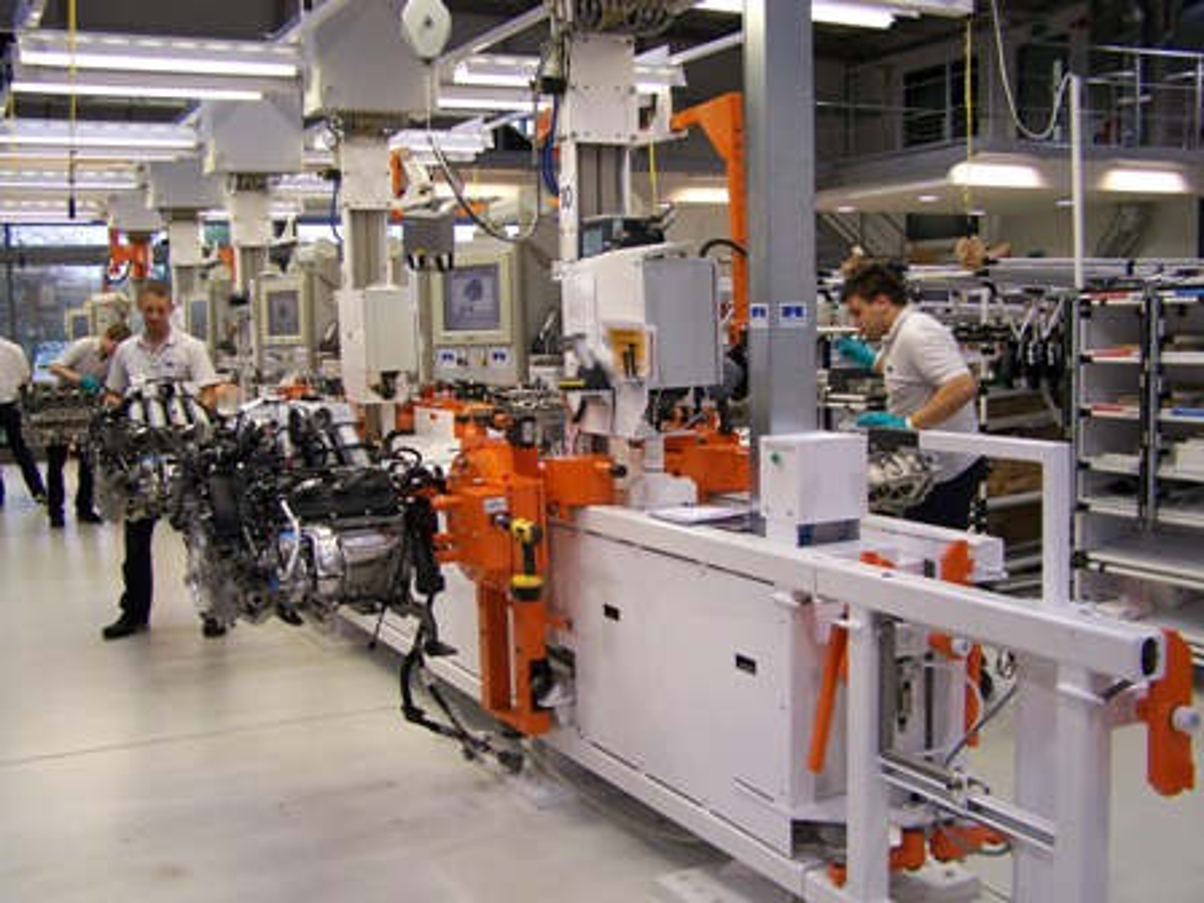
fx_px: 1322
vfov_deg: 37.7
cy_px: 452
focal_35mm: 38
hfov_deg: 49.0
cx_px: 602
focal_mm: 6.3
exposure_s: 1/40
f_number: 2.8
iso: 80
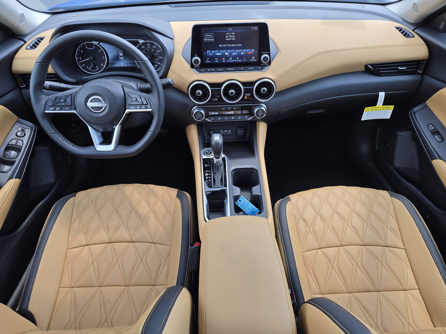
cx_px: 223
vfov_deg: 58.9
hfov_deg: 73.9
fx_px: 296
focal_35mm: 23
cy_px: 167
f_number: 1.7
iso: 32
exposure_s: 1/180
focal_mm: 6.3
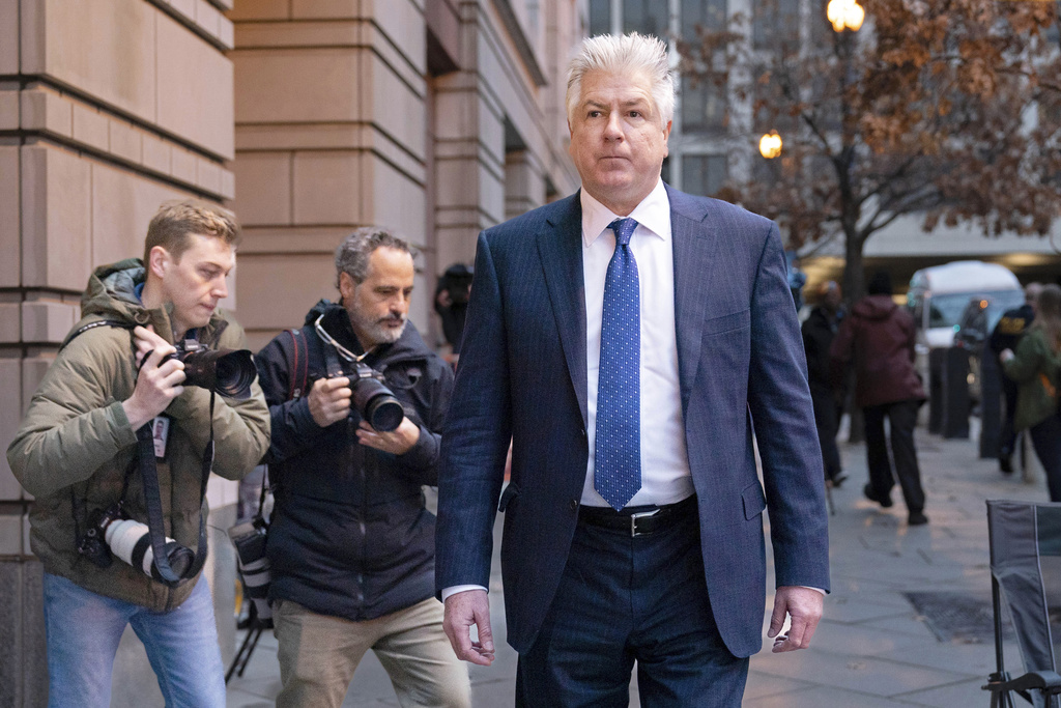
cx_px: 530
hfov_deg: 41.9
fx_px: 1385
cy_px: 354
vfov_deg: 28.7
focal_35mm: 47
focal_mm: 47
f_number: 3.2
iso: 1250
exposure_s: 1/320
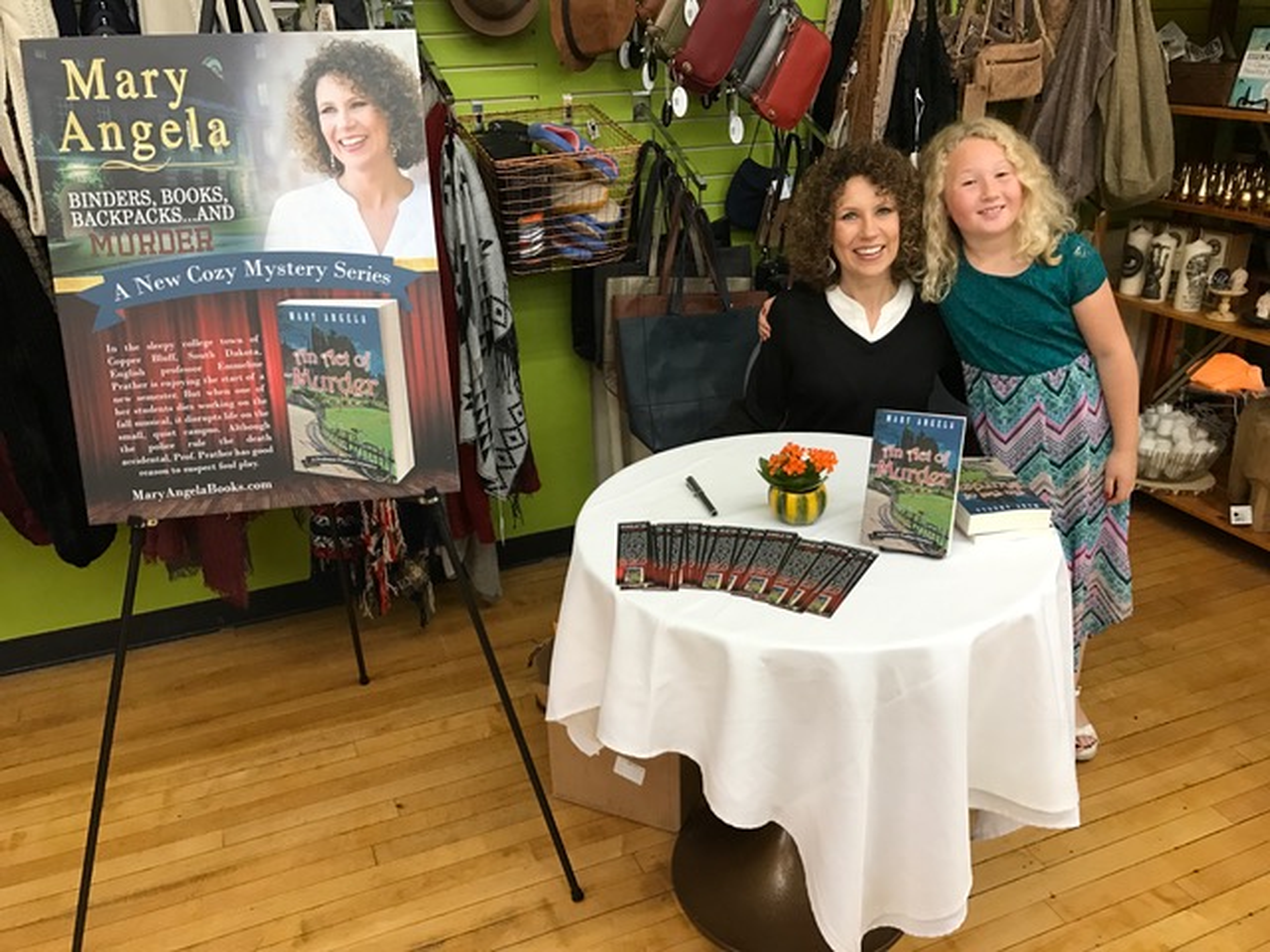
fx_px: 1027
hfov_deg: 63.4
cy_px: 476
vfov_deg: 49.7
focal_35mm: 28
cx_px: 635
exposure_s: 1/30
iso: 40
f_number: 1.8
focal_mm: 3.99
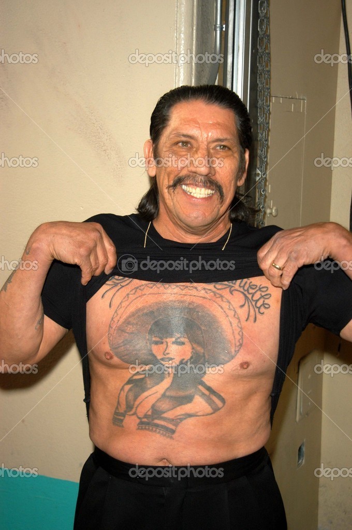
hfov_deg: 22.6
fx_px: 882
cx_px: 176
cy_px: 265
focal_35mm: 60
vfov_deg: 33.4
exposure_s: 1/180
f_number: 5.6
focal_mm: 40
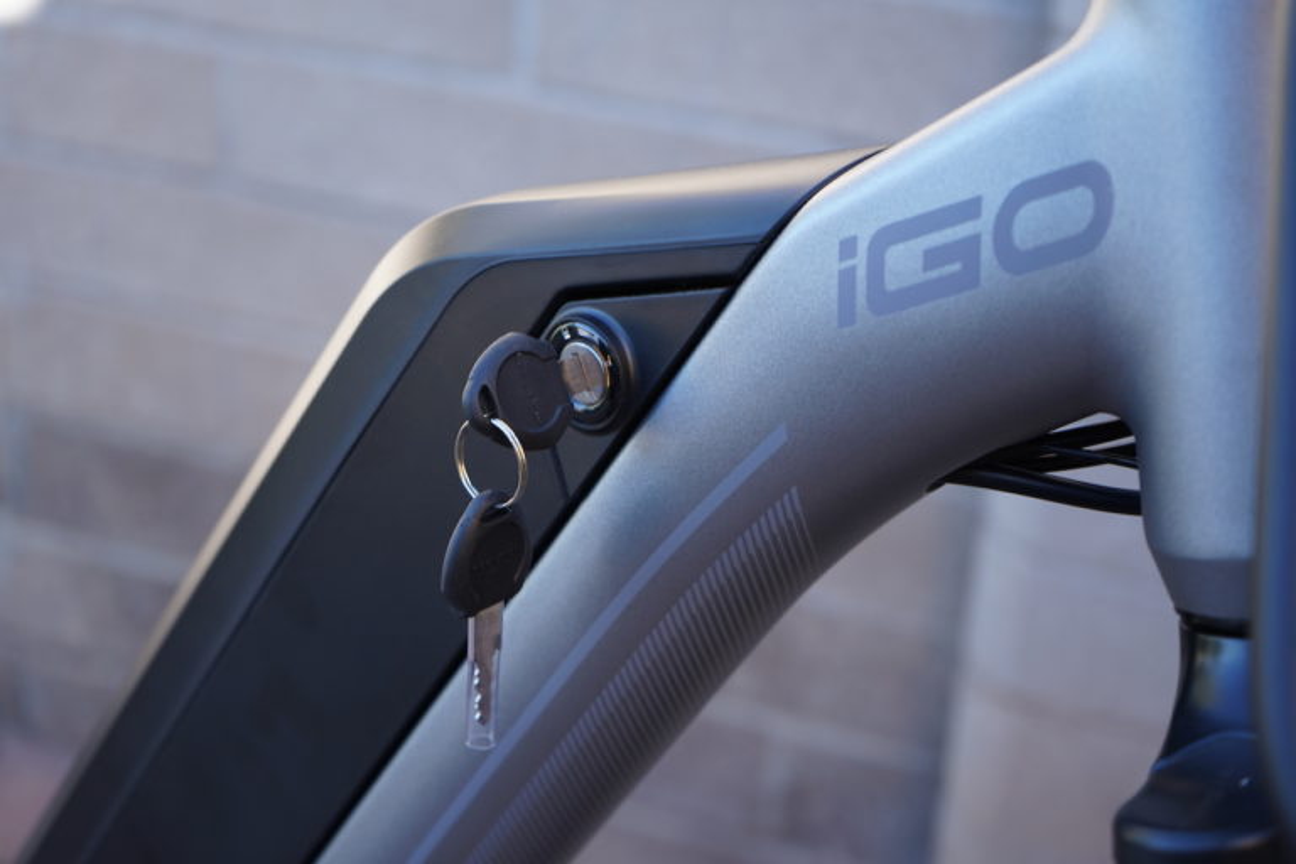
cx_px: 648
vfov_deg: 23.0
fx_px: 2124
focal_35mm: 59
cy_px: 432
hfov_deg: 33.9
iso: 125
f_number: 5
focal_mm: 59
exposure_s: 1/60
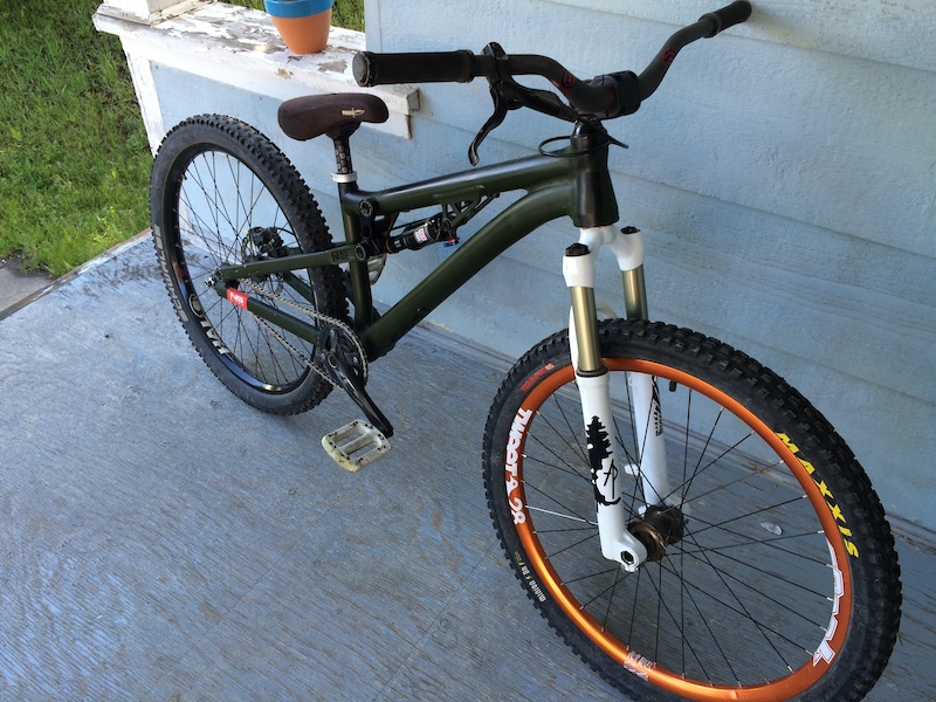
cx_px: 468
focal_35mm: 29
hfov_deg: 61.7
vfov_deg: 48.2
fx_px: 784
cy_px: 351
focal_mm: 4.15
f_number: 2.2
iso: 40
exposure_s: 1/60
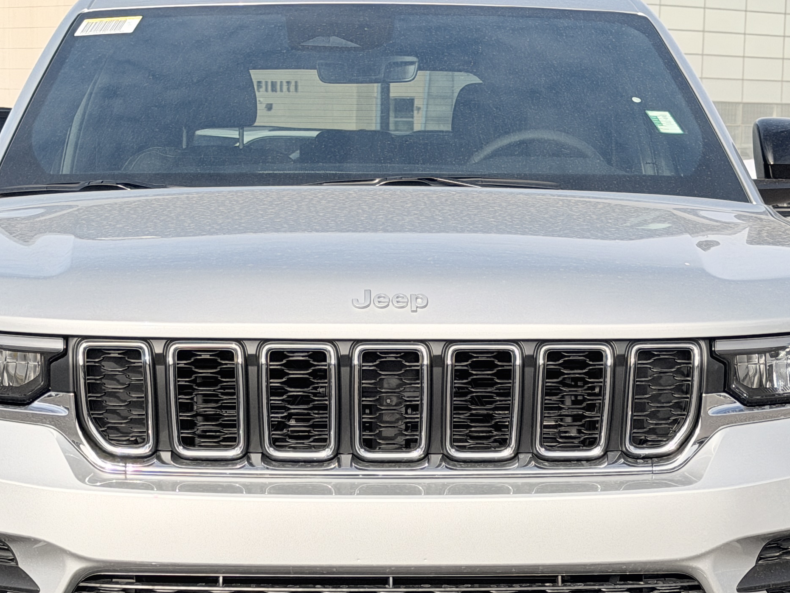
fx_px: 2374
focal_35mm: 104
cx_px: 407
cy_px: 410
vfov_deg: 14.2
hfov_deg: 18.9
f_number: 1.78
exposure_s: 1/5208
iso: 64
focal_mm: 6.76
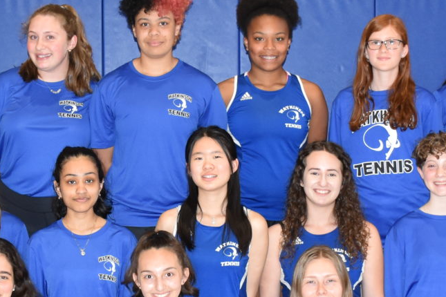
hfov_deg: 18.6
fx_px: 1358
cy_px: 226
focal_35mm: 110
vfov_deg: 12.5
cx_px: 170
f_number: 4
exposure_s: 1/60
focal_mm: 23
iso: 800
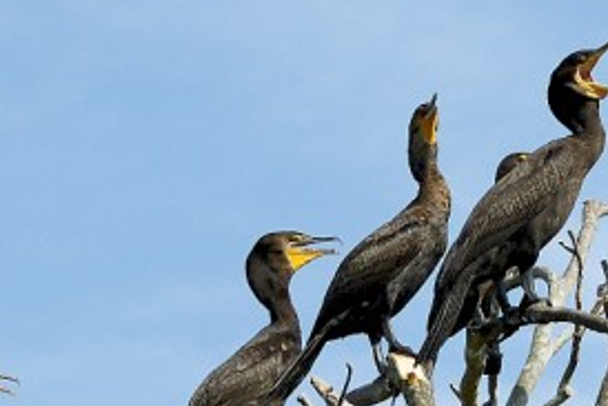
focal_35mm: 392
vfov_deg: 3.5
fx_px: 6624
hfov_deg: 5.2
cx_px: 586
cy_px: 258
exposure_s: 1/1000
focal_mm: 70
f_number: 8
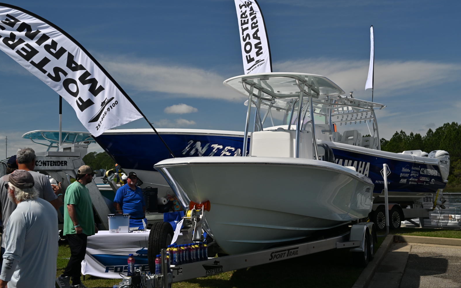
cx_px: 232
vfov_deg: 24.9
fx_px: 653
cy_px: 132
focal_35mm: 52
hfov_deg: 38.9
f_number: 7.1
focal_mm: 50
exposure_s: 1/1600
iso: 320
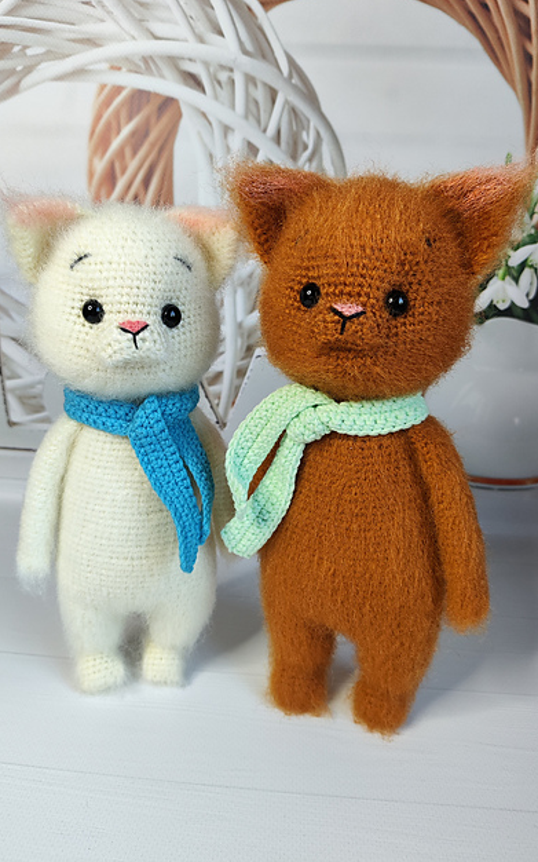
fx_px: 610
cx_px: 250
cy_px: 424
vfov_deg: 70.4
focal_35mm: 26
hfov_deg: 47.5
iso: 402
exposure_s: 1/33.3
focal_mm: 4.68
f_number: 1.8
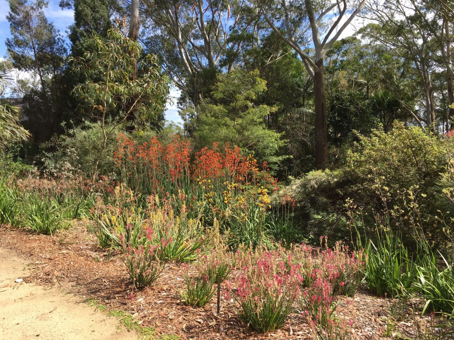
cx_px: 227
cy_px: 170
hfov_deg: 61.7
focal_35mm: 29
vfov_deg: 48.2
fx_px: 380
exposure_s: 1/754
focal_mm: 4.15
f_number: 2.2
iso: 25
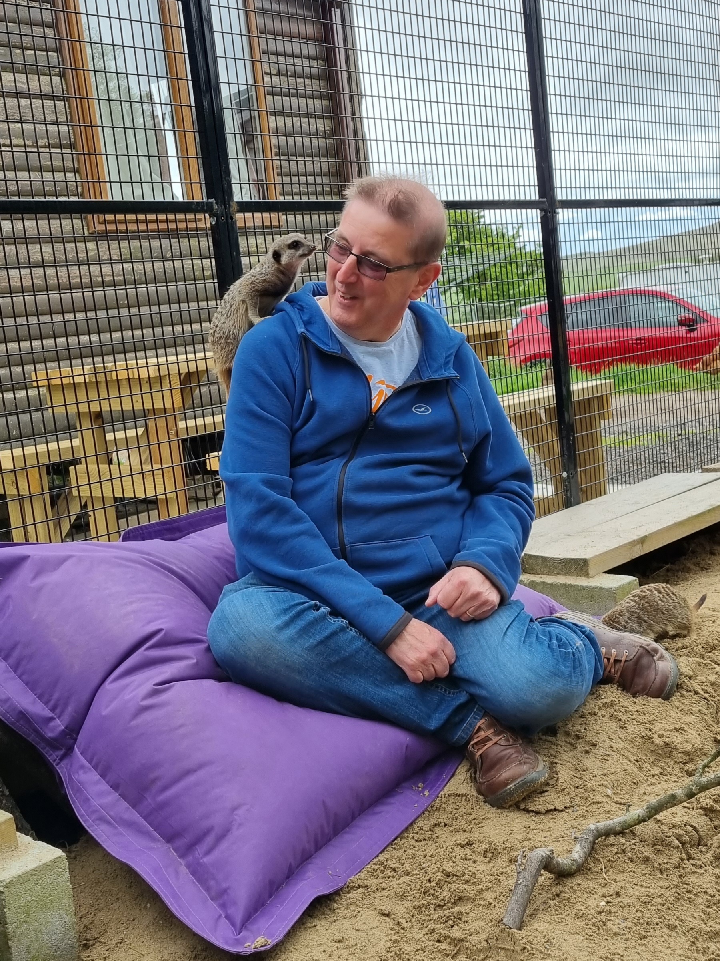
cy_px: 480
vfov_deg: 67.3
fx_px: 721
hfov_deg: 53.1
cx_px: 360
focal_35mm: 26
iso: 50
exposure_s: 1/400
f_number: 1.8
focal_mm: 5.4
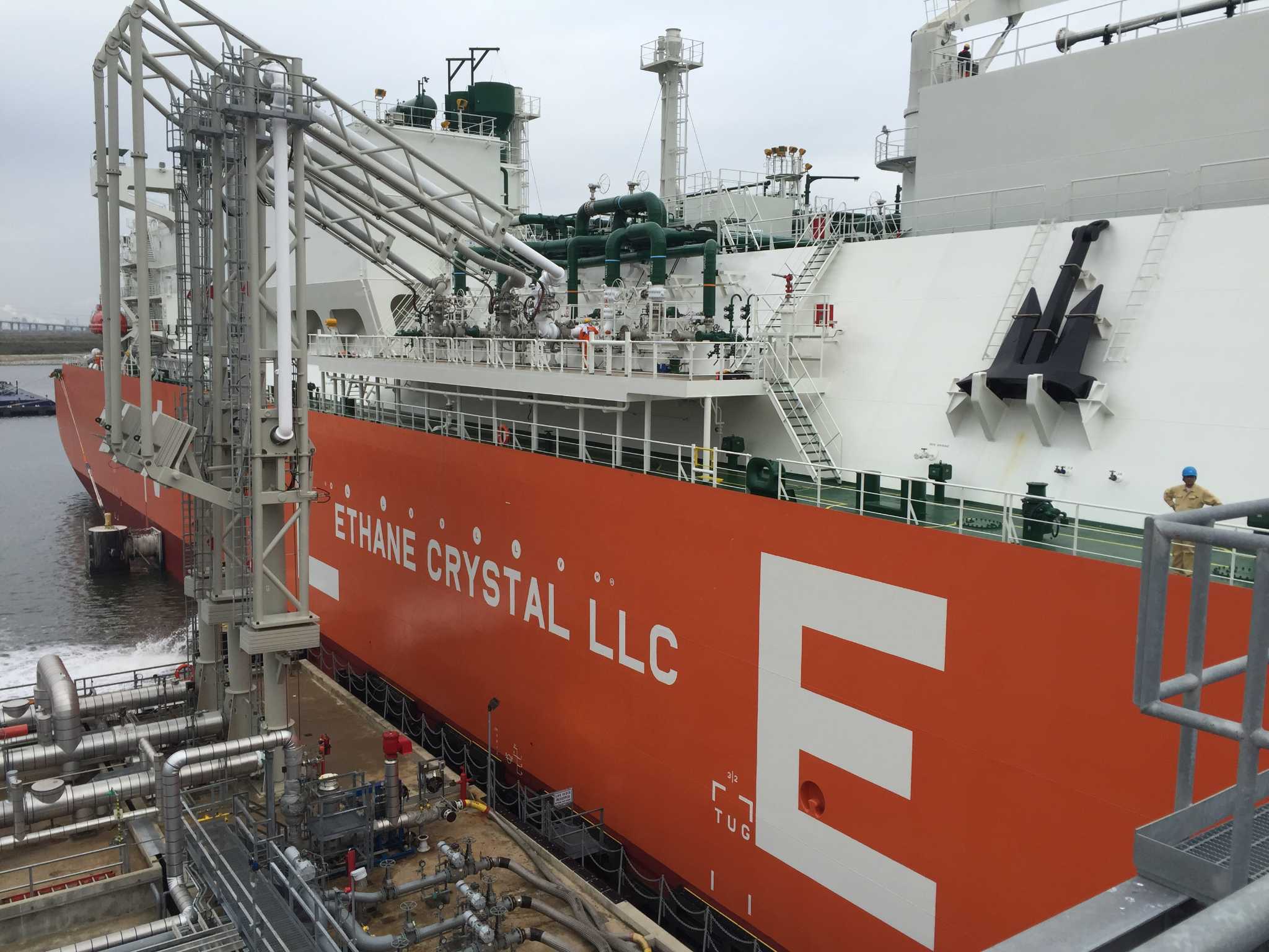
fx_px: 1063
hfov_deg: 61.7
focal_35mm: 29
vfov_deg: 48.2
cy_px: 476
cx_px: 634
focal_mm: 4.15
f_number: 2.2
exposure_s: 1/1199
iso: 32
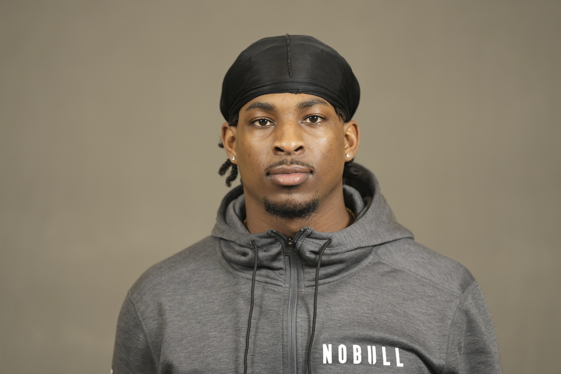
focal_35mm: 200
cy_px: 187
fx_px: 3117
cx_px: 280
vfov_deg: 6.9
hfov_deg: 10.3
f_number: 2.8
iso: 250
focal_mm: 200
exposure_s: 1/200
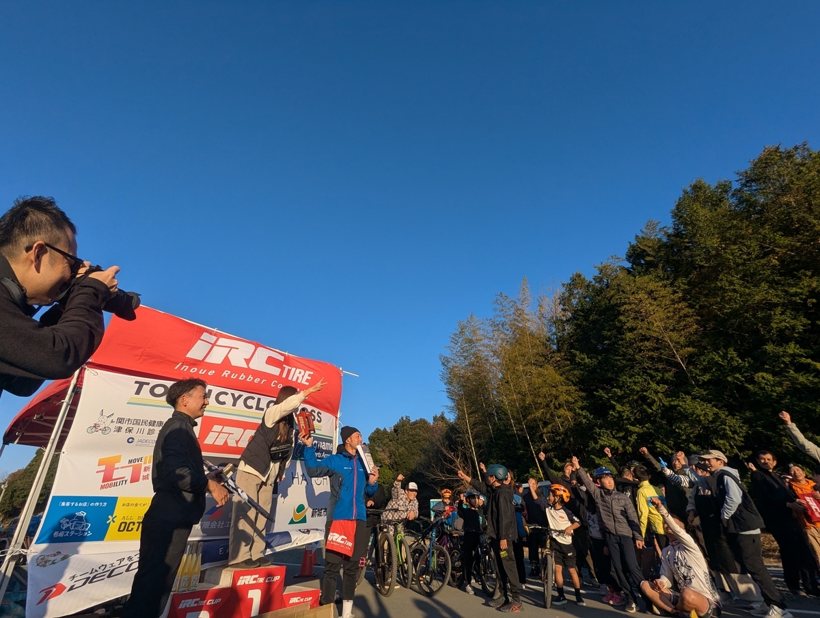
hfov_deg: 94.4
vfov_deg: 78.3
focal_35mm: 16
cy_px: 309
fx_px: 380
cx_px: 410
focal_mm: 2.35
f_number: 2.2
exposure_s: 1/1742
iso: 55
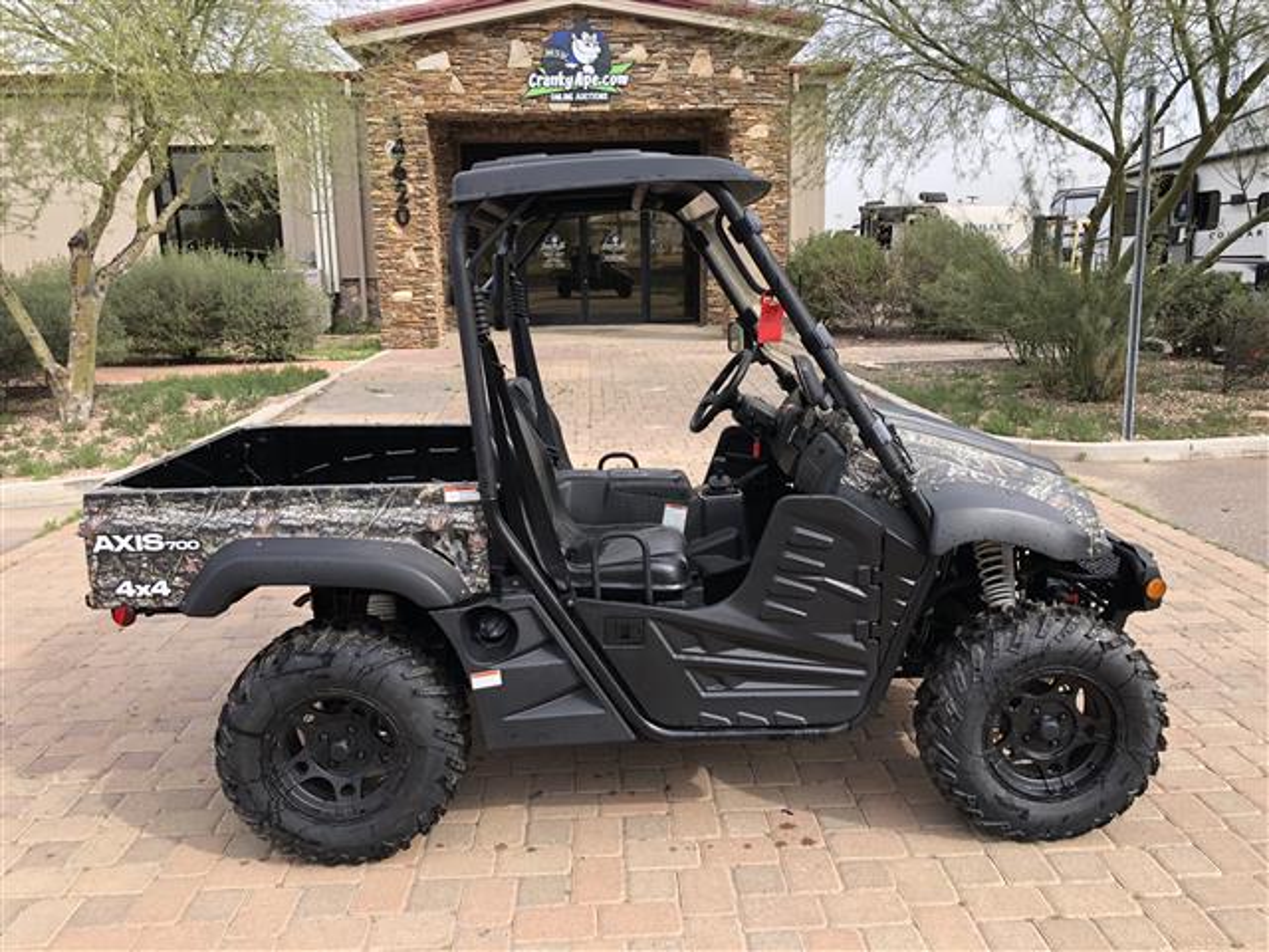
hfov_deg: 63.4
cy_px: 476
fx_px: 1026
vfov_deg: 49.7
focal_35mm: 28
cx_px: 634
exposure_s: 1/511
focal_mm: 3.99
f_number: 1.8
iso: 20
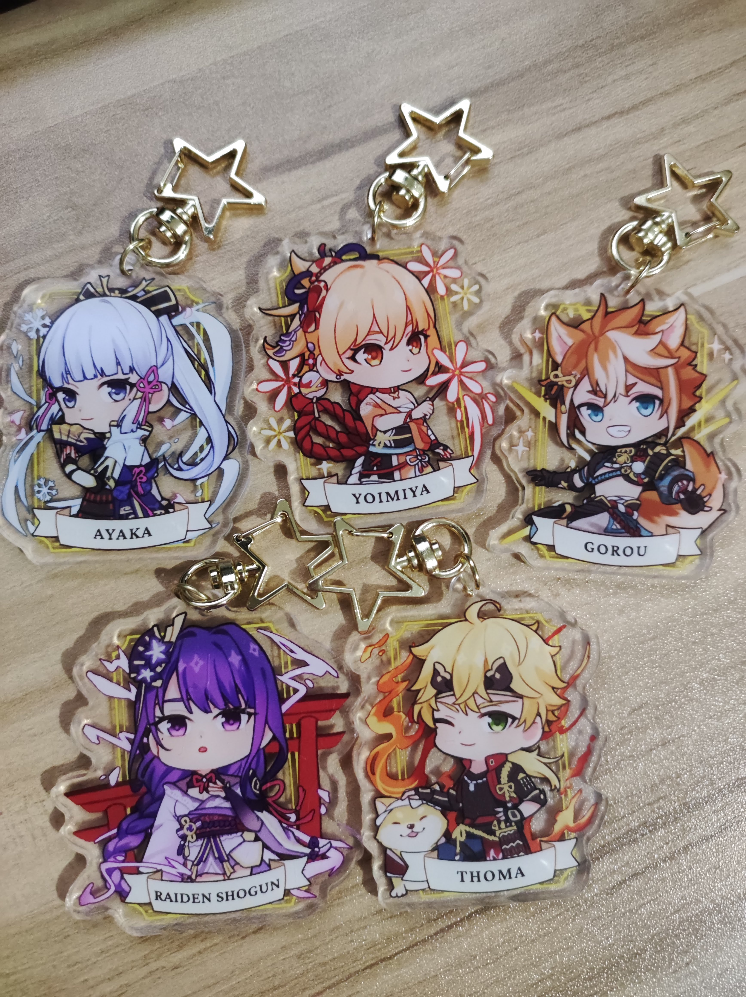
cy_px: 498
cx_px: 373
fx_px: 489
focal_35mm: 17
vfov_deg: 91.1
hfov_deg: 74.6
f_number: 1.79
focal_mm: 4.74
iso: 3179
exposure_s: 1/30
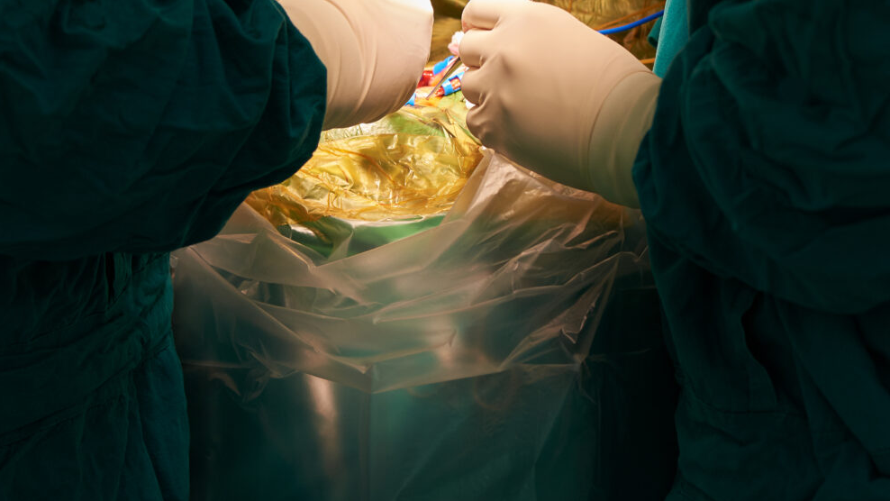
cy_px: 79
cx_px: 479
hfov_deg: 12.6
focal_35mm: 171
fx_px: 4036
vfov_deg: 7.1
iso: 400
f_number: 6.3
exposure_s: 1/125
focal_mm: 105
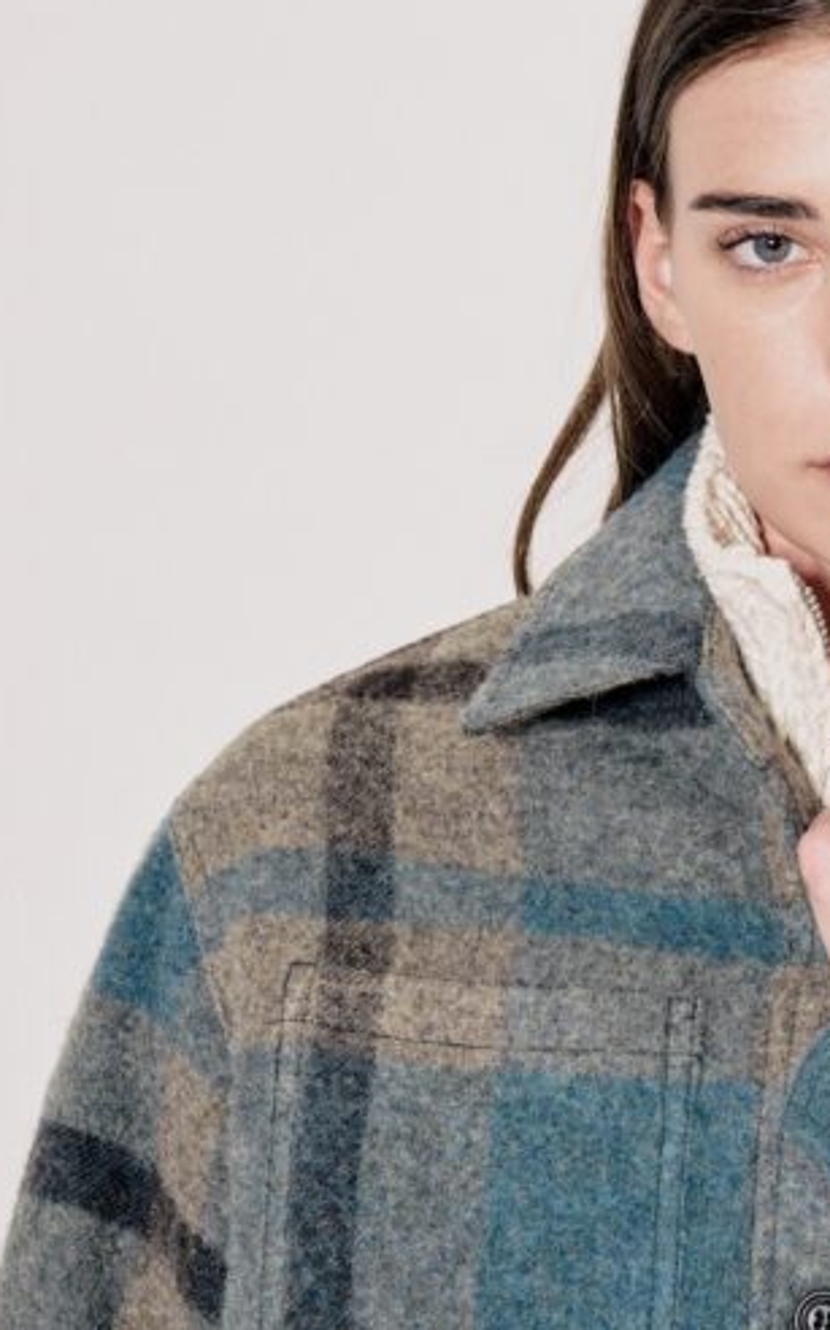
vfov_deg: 15.1
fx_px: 5000
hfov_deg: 9.4
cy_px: 814
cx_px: 885
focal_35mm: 138
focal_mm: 65
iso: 400
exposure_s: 1/250
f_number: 8
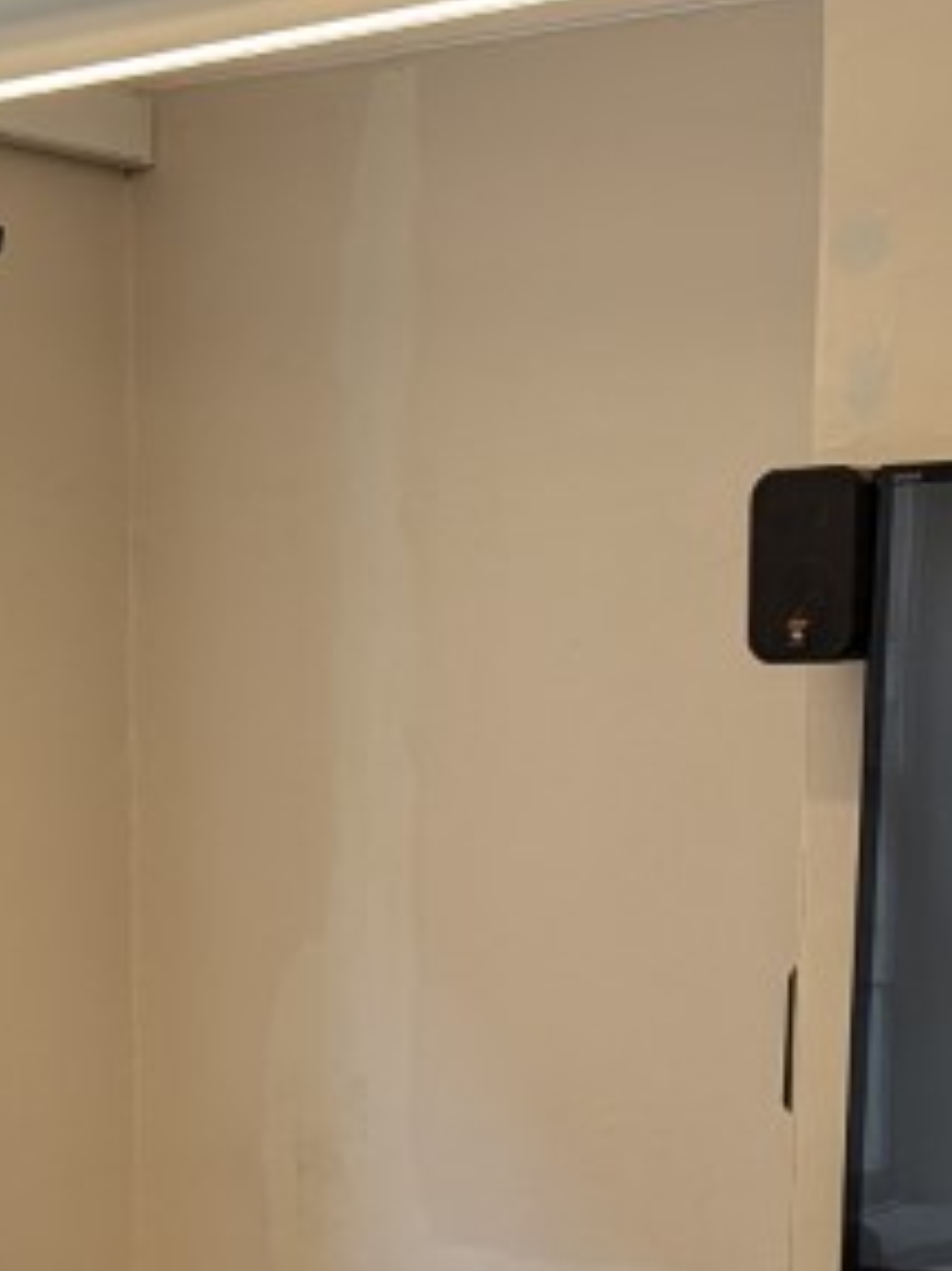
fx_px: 3670
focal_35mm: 100
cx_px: 73
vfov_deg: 18.8
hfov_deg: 14.6
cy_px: 1457
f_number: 1.85
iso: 51
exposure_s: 1/33
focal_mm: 6.81
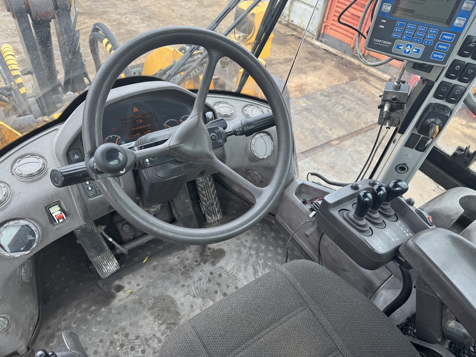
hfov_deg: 71.6
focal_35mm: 24
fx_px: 330
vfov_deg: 56.8
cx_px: 238
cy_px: 178
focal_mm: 6.76
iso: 80
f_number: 1.78
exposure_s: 1/425
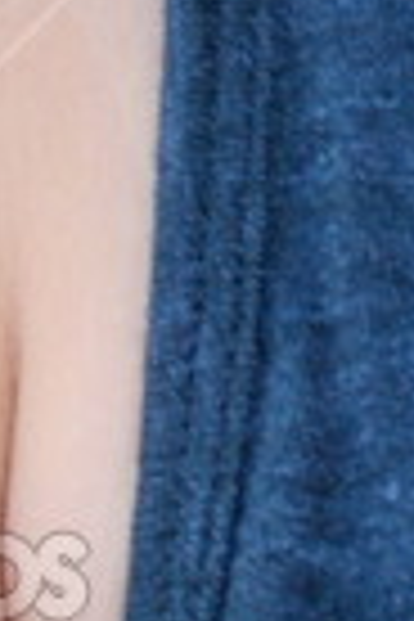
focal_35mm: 614
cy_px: -1226
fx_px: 10586
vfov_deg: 3.3
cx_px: 1289
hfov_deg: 2.2
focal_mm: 55
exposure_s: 1/30
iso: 220
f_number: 5.6
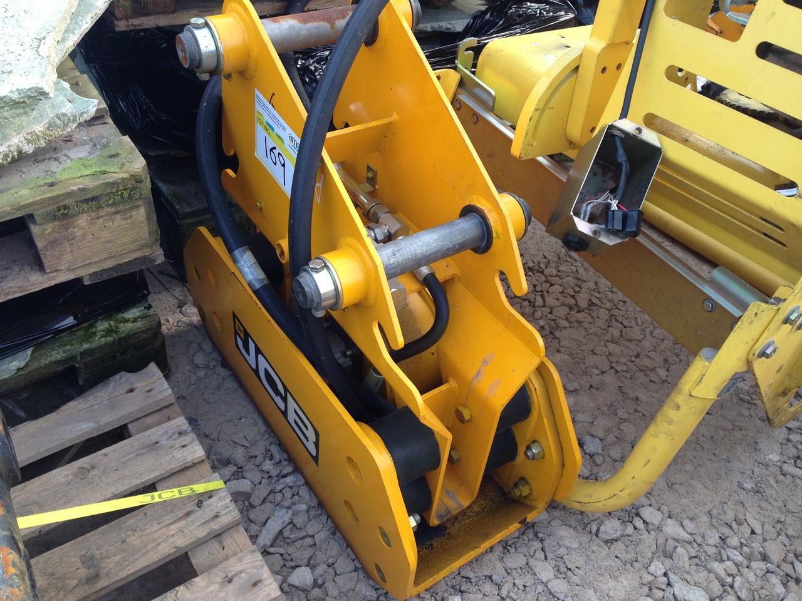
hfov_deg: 55.4
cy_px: 300
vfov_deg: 42.9
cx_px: 401
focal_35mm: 33
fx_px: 765
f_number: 2.4
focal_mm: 4.12
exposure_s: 1/162
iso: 50
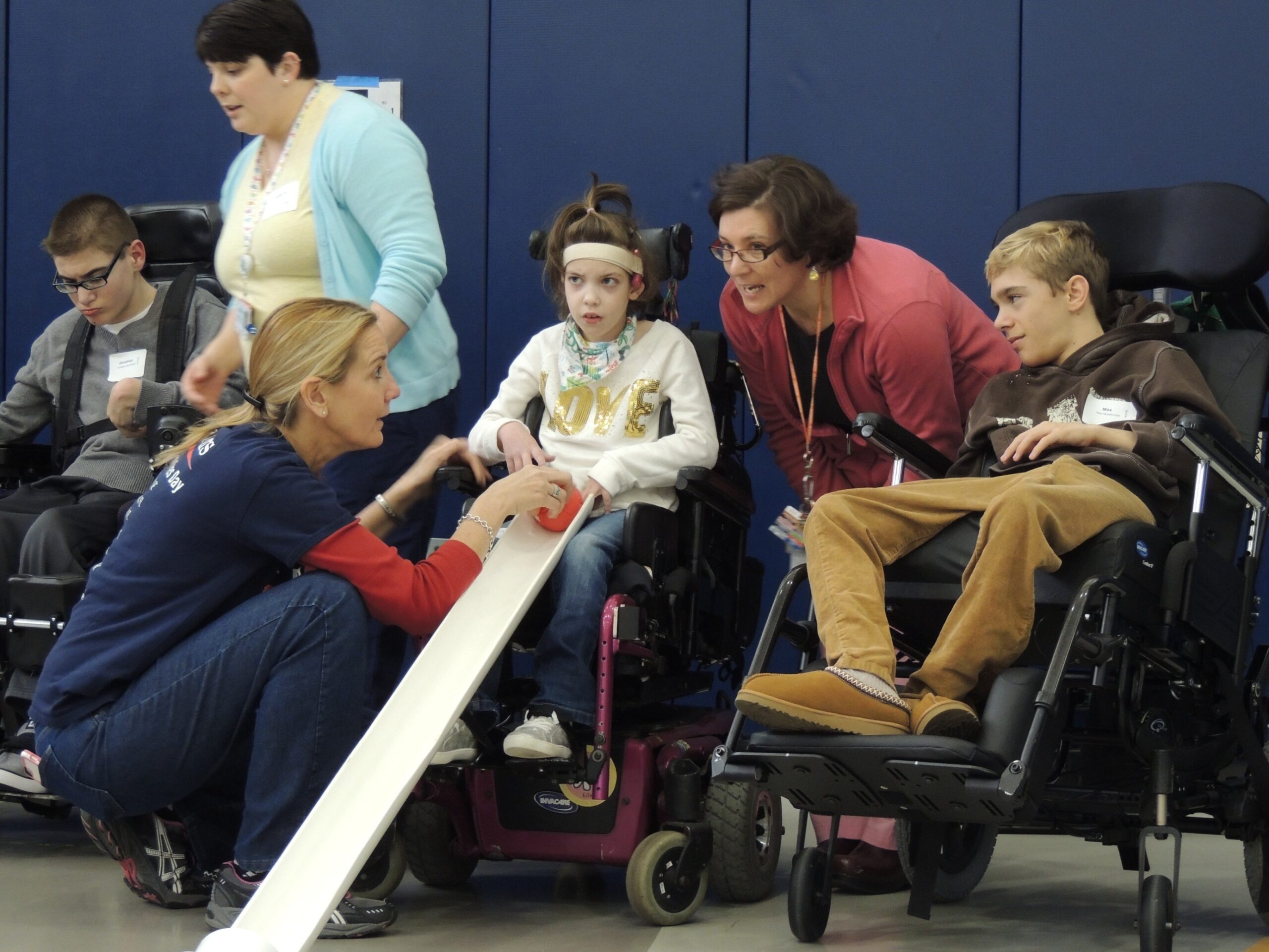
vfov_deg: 16.4
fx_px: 3299
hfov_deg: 21.8
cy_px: 476
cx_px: 634
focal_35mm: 90
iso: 400
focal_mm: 16
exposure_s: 1/25
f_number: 4.1
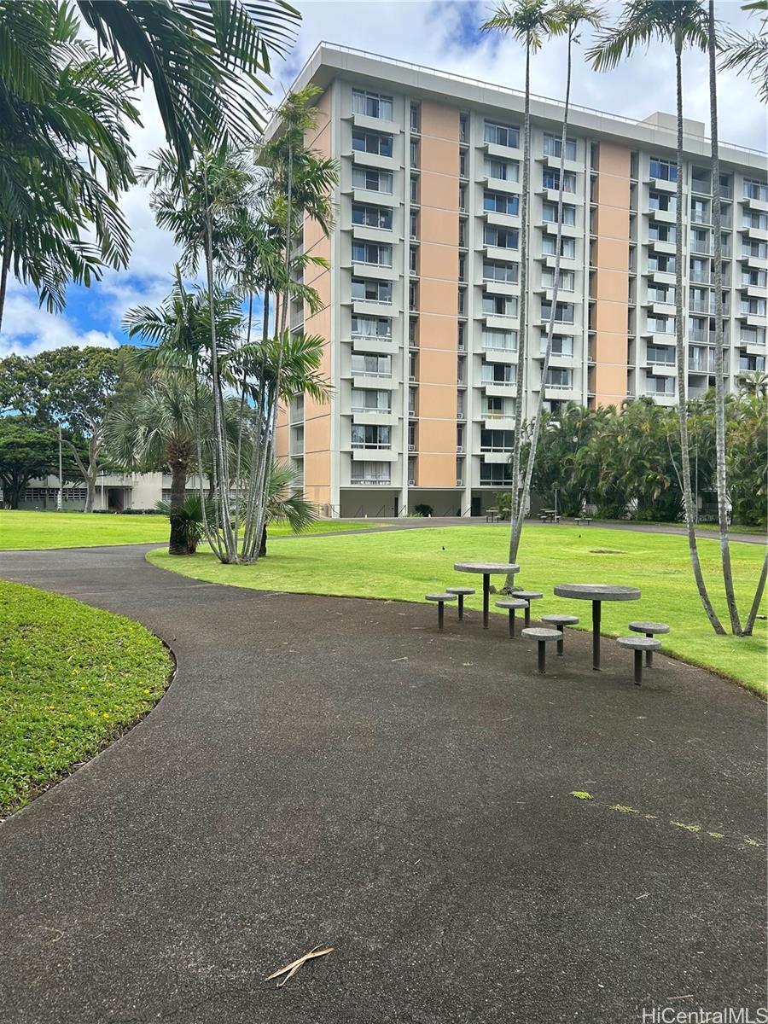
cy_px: 512
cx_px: 384
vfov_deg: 67.3
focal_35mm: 26
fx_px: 769
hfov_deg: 53.1
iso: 50
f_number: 1.5
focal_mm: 5.7
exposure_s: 1/1869
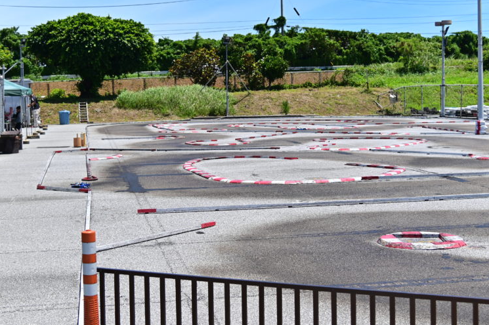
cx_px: 230
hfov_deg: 36.3
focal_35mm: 55
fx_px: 746
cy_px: 117
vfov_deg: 24.5
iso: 100
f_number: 4
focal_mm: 40
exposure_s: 1/1000
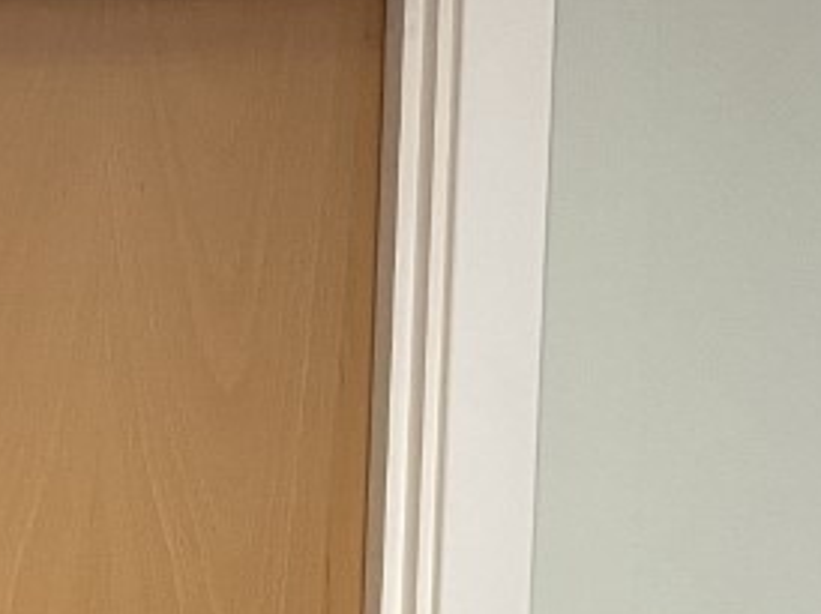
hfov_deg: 15.4
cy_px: 1180
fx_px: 2701
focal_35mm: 114
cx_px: -551
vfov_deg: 11.8
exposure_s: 1/50
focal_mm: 4.2
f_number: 1.6
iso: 250
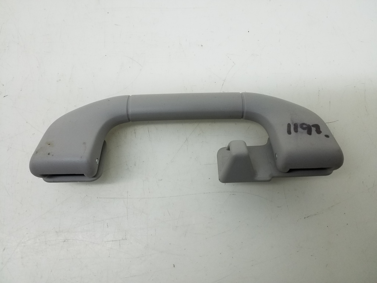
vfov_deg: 51.4
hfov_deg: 65.3
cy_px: 142
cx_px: 188
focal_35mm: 27
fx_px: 294
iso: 100
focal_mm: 3.6
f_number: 1.9
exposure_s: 1/50
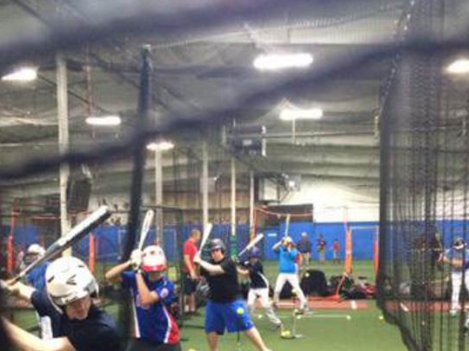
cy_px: 308
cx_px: 179
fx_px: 772
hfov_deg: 33.6
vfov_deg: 25.0
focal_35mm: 57
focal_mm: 4.12
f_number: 2.2
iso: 320
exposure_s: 1/24
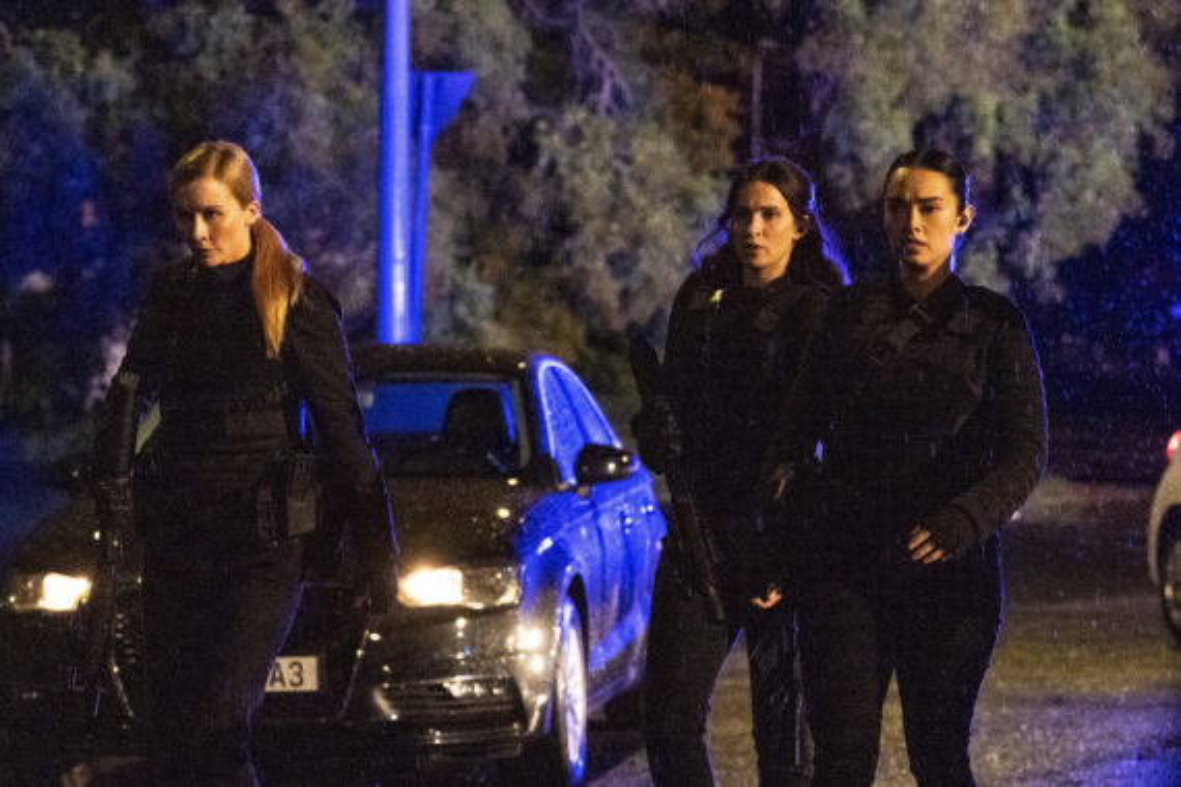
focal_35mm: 96
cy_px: 394
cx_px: 590
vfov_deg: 14.3
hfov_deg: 21.2
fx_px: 3149
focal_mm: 96
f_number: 4.5
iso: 12800
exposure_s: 1/320
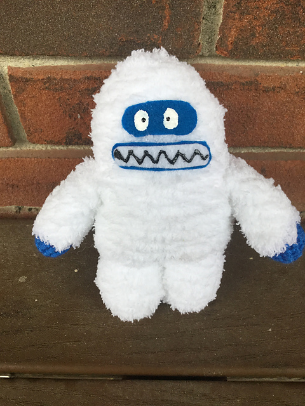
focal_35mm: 31
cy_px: 203
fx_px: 364
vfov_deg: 58.4
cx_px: 152
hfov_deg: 45.4
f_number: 2.4
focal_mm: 3.3
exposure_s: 1/30
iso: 50
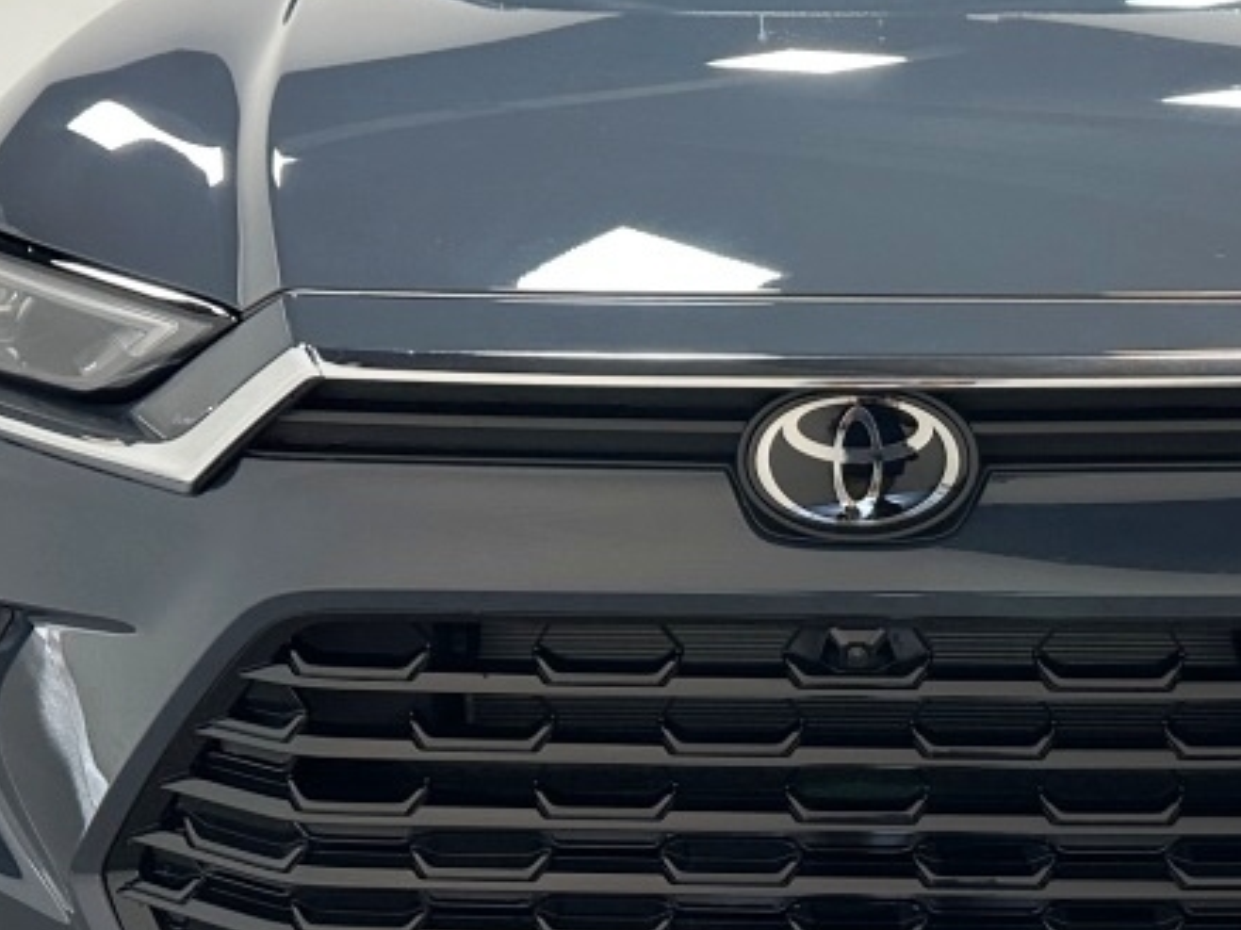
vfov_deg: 26.1
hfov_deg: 34.0
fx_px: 2007
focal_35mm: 56
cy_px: 416
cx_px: 845
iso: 400
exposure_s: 1/60
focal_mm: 6.86
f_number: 1.78
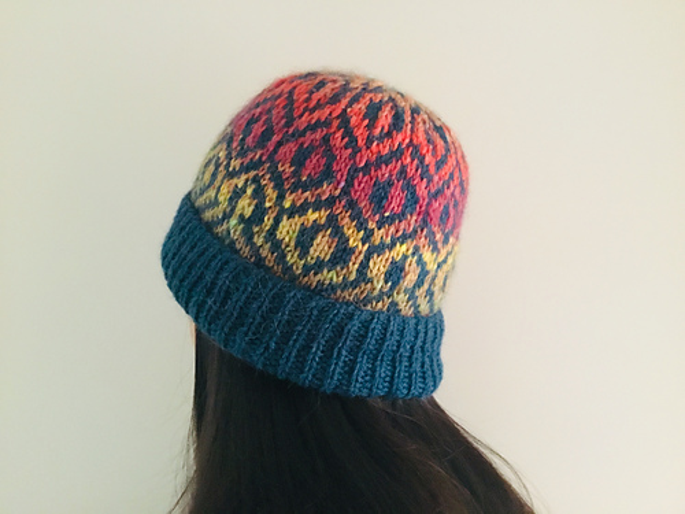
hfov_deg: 58.4
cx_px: 342
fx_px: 613
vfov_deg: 45.4
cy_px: 257
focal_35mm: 31
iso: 640
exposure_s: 1/17
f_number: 2.4
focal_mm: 3.3
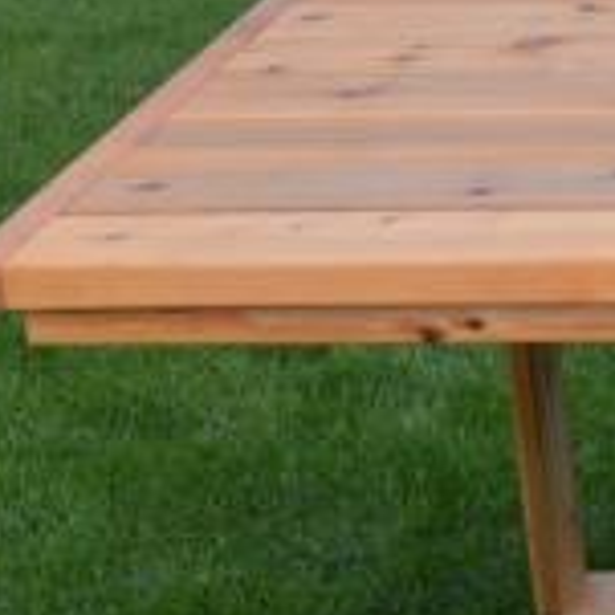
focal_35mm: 190
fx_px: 3819
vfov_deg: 9.1
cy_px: 719
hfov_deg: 8.2
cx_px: 1637
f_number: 5.6
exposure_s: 1/125
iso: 140
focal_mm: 22
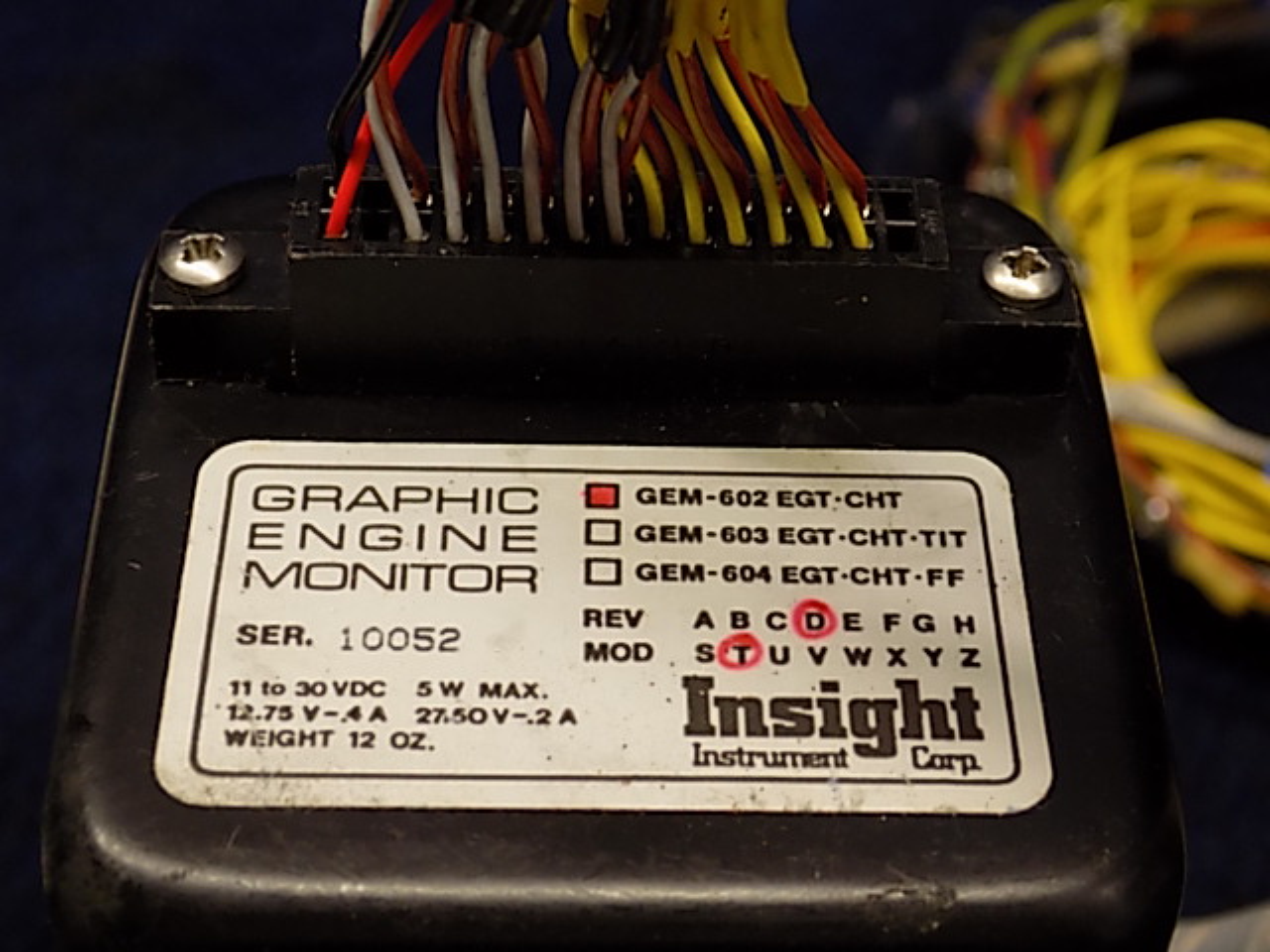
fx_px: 2385
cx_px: 635
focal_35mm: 65
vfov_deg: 22.6
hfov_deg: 29.8
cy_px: 476
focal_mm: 11.5
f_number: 4.1
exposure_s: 1/30
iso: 250
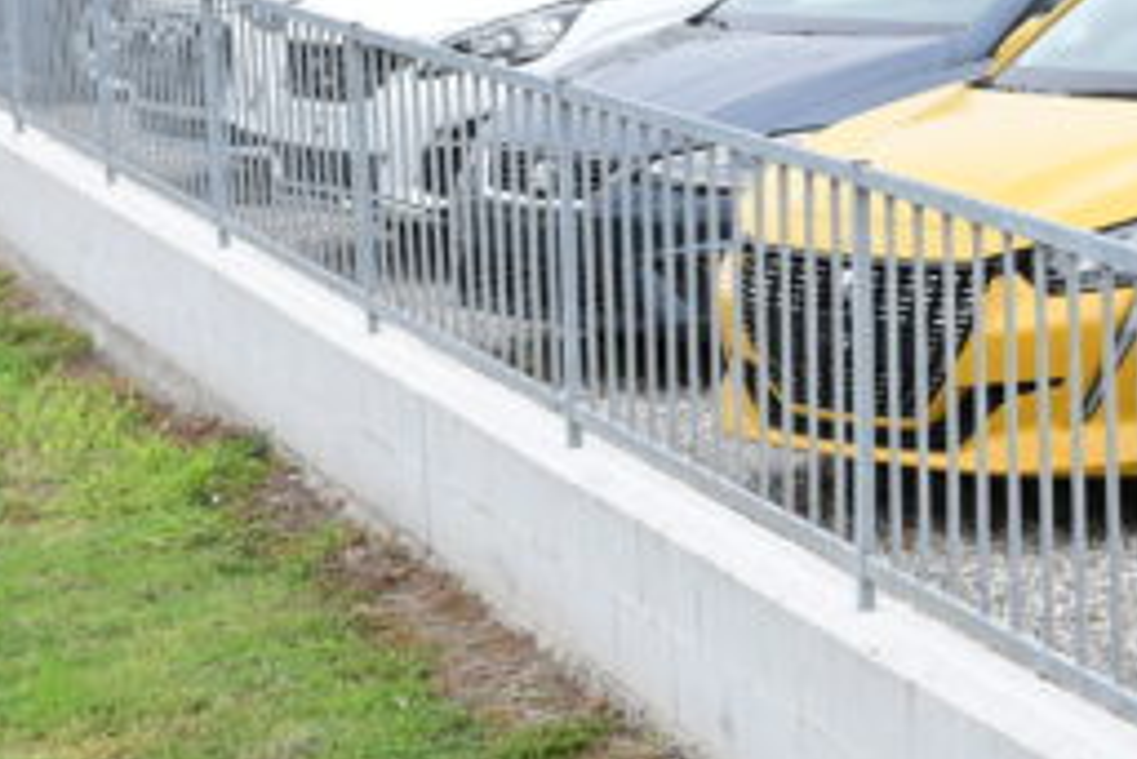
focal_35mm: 129
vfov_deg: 10.5
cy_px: -84
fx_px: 4076
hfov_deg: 15.5
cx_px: 1248
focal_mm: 29
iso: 1600
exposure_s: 1/640
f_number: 10
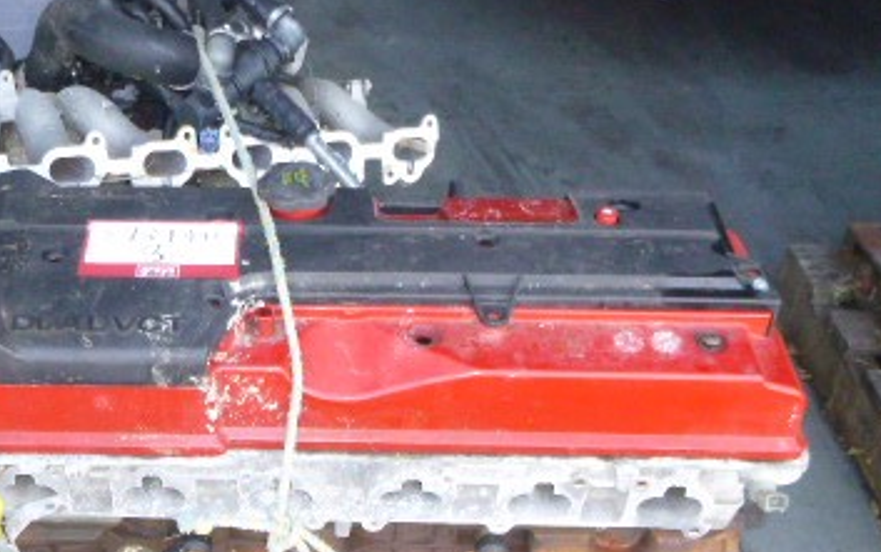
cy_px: 450
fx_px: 1153
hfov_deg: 40.6
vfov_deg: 26.4
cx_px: 215
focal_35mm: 48
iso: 320
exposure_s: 1/60
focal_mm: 4.5
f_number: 3.9
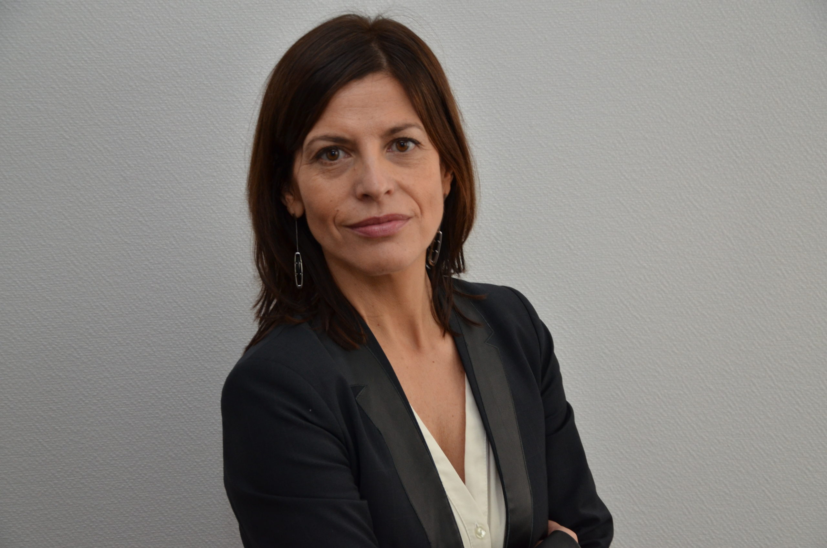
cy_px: 274
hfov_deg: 29.9
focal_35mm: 68
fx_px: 1548
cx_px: 414
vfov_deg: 20.1
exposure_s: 1/60
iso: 800
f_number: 4.8
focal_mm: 45
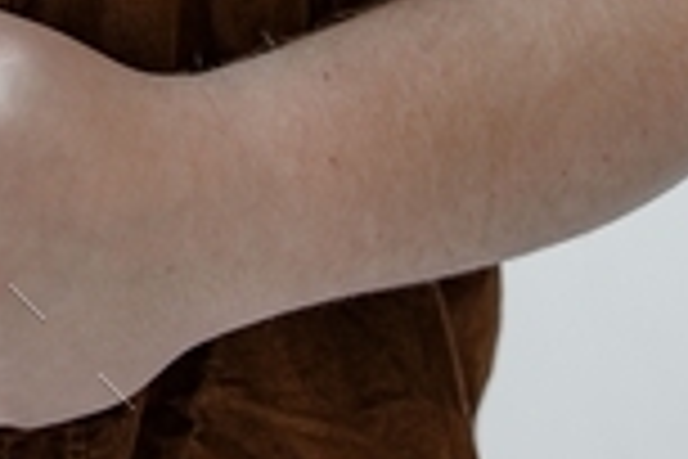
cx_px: -220
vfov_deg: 9.4
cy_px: -389
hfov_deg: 14.1
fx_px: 2656
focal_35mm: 139
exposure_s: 1/160
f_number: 2.8
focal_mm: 36
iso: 400
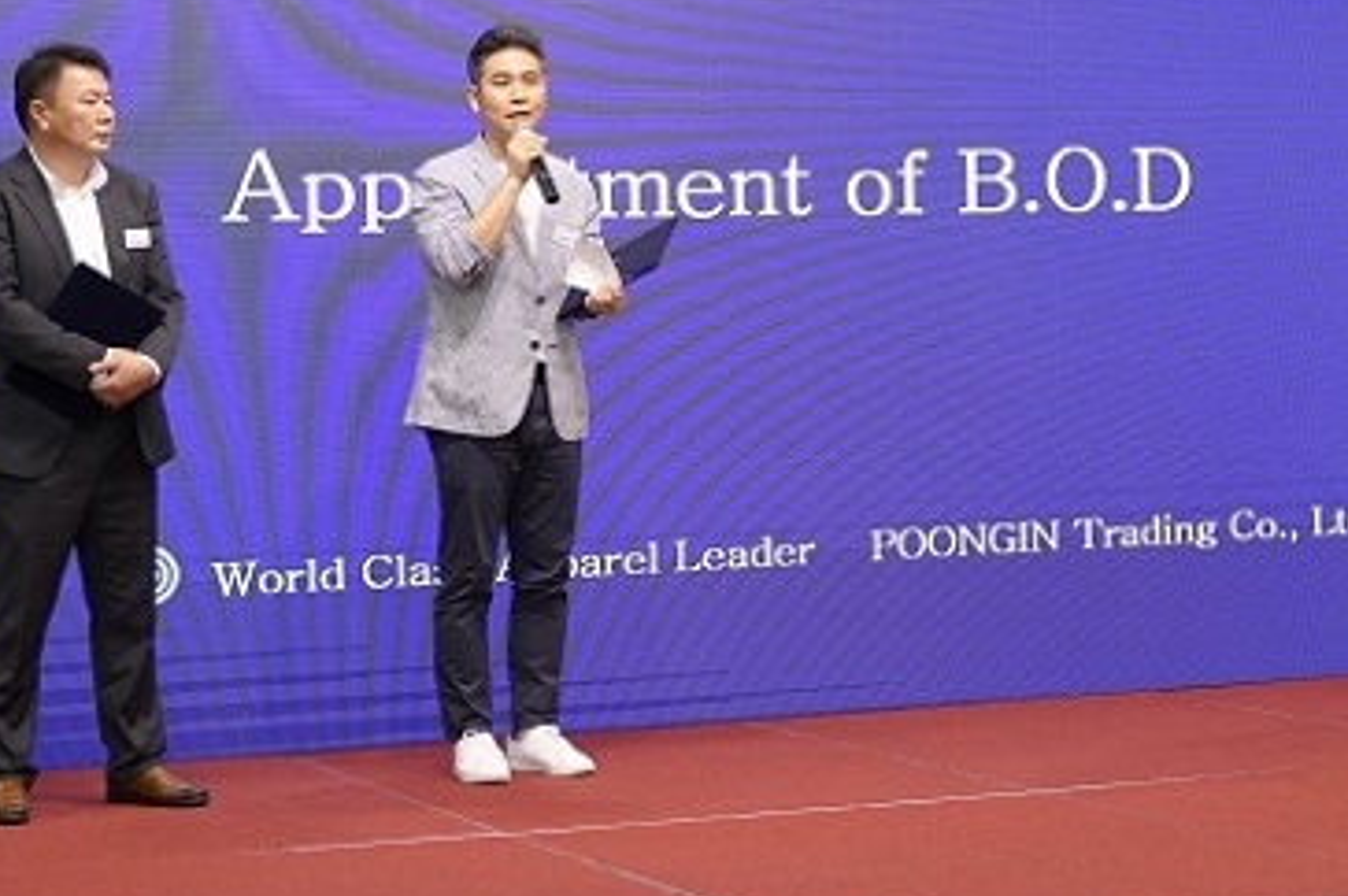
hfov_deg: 21.2
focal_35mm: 96
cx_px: 948
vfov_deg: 14.1
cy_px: 106
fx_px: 3585
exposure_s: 1/125
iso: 1250
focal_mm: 36.7
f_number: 2.8
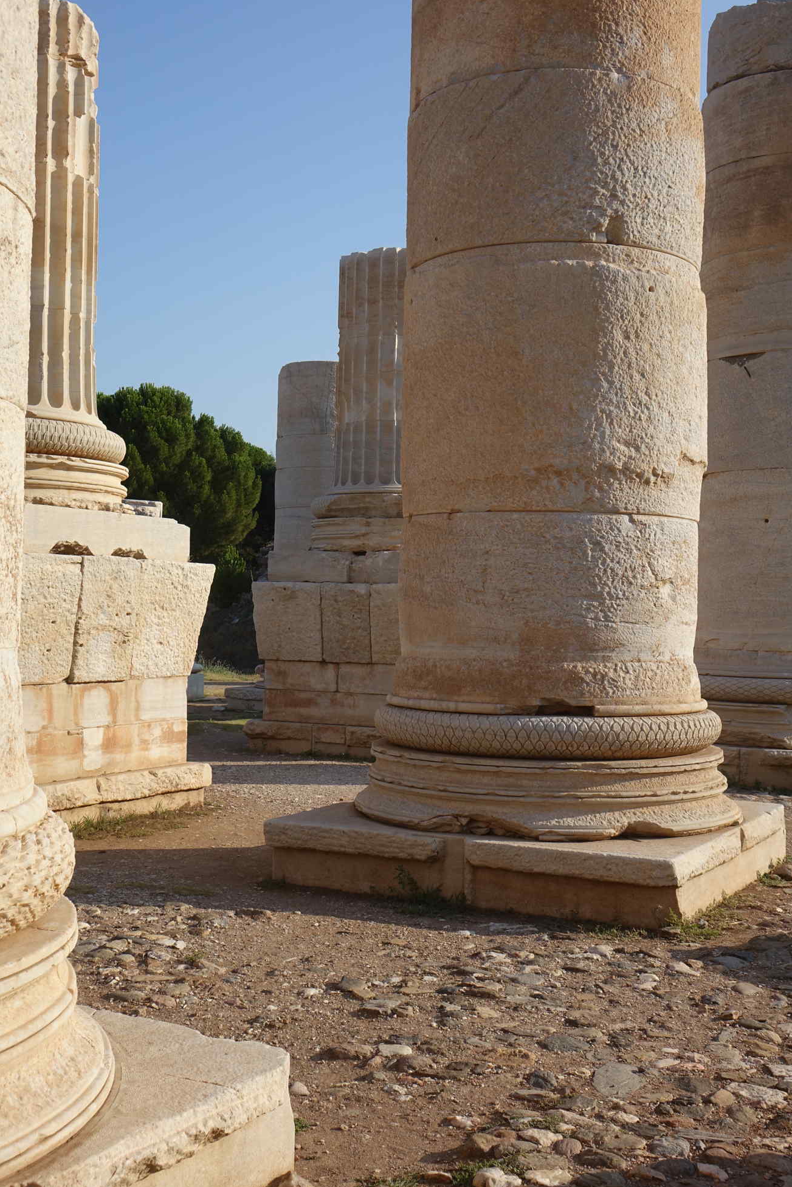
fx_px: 1452
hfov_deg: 30.5
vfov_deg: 44.5
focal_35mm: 44
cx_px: 395
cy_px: 602
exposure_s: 1/800
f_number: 4.5
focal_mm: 15.78
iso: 125
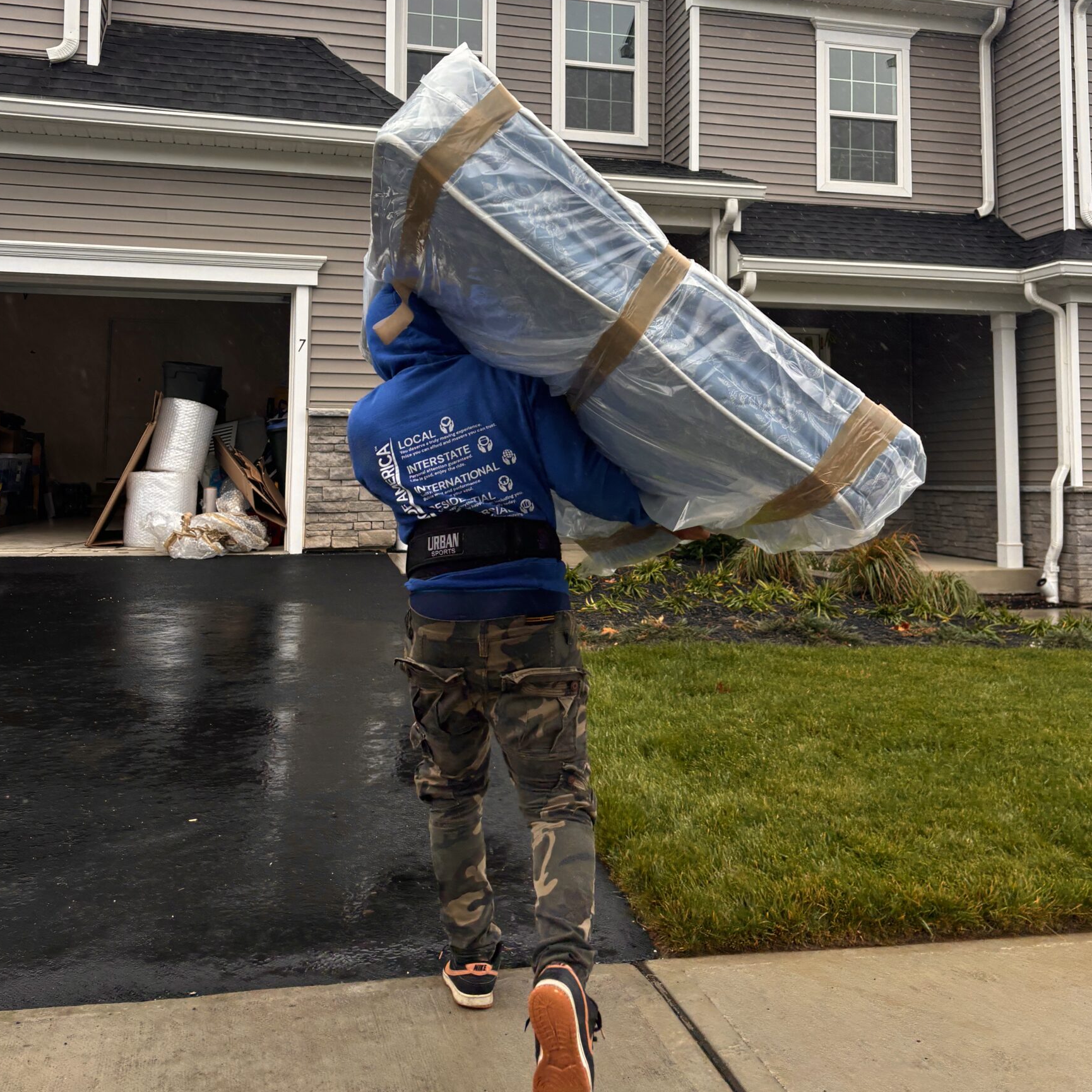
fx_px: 1213
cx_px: 568
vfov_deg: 47.7
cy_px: 365
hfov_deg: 48.4
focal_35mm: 34
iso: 50
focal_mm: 5.96
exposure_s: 1/174
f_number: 1.6
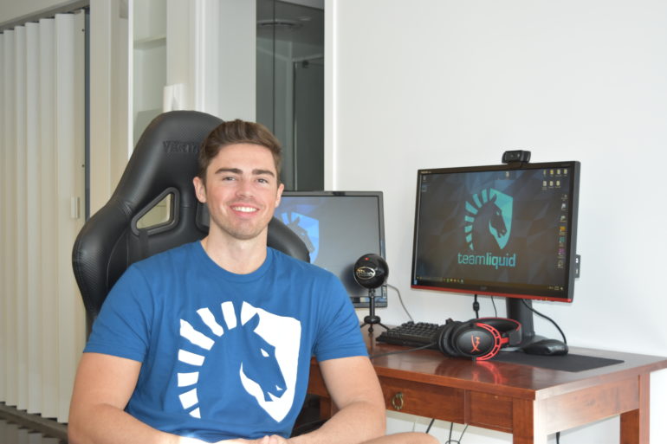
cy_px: 222
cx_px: 334
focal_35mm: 51
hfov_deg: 38.9
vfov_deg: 26.5
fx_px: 945
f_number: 5.6
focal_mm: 34
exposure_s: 1/125
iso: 800
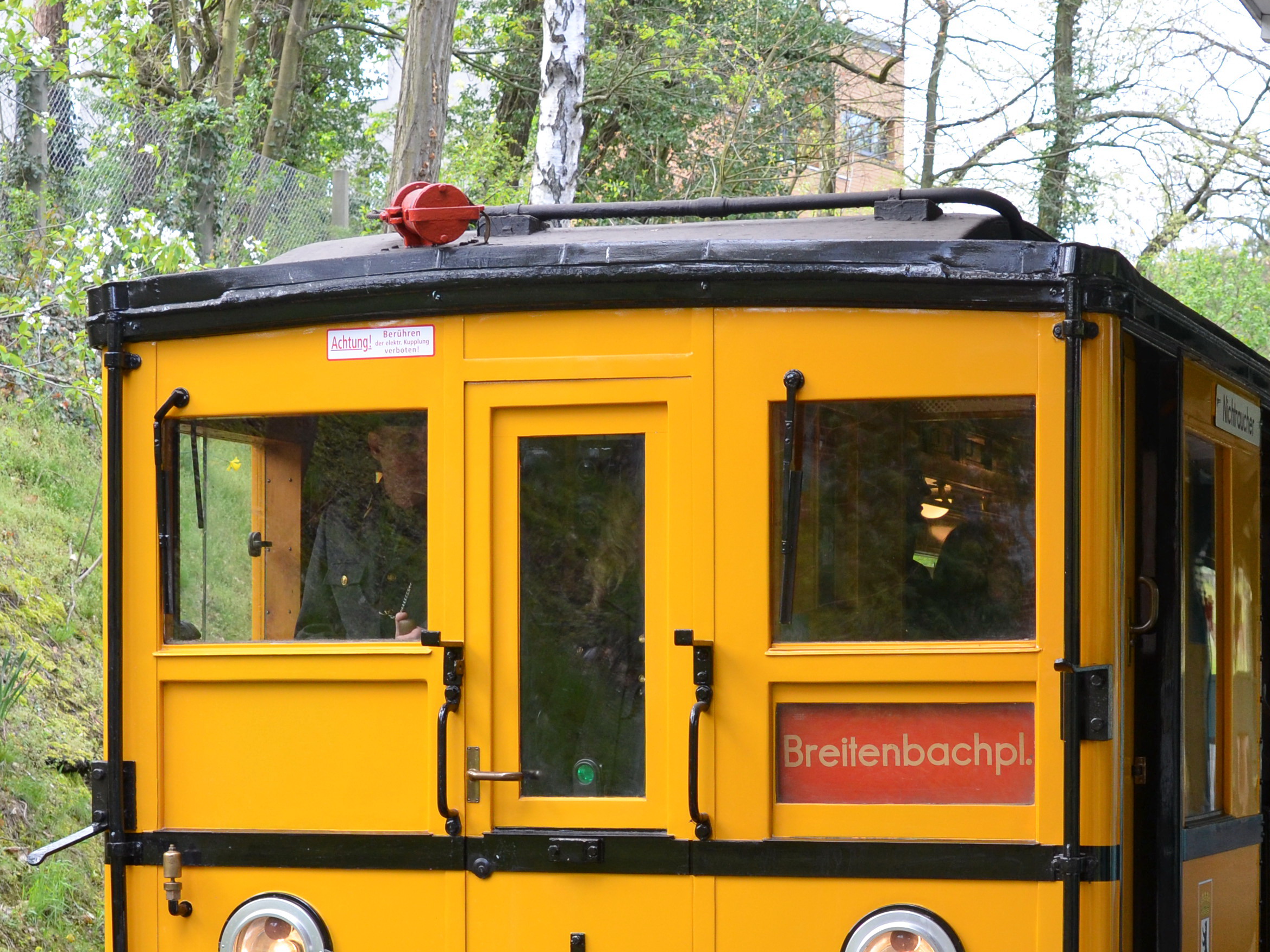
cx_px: 834
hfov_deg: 22.9
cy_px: 742
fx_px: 3118
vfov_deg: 17.2
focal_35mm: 85
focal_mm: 28
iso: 400
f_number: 6.7
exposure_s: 1/180
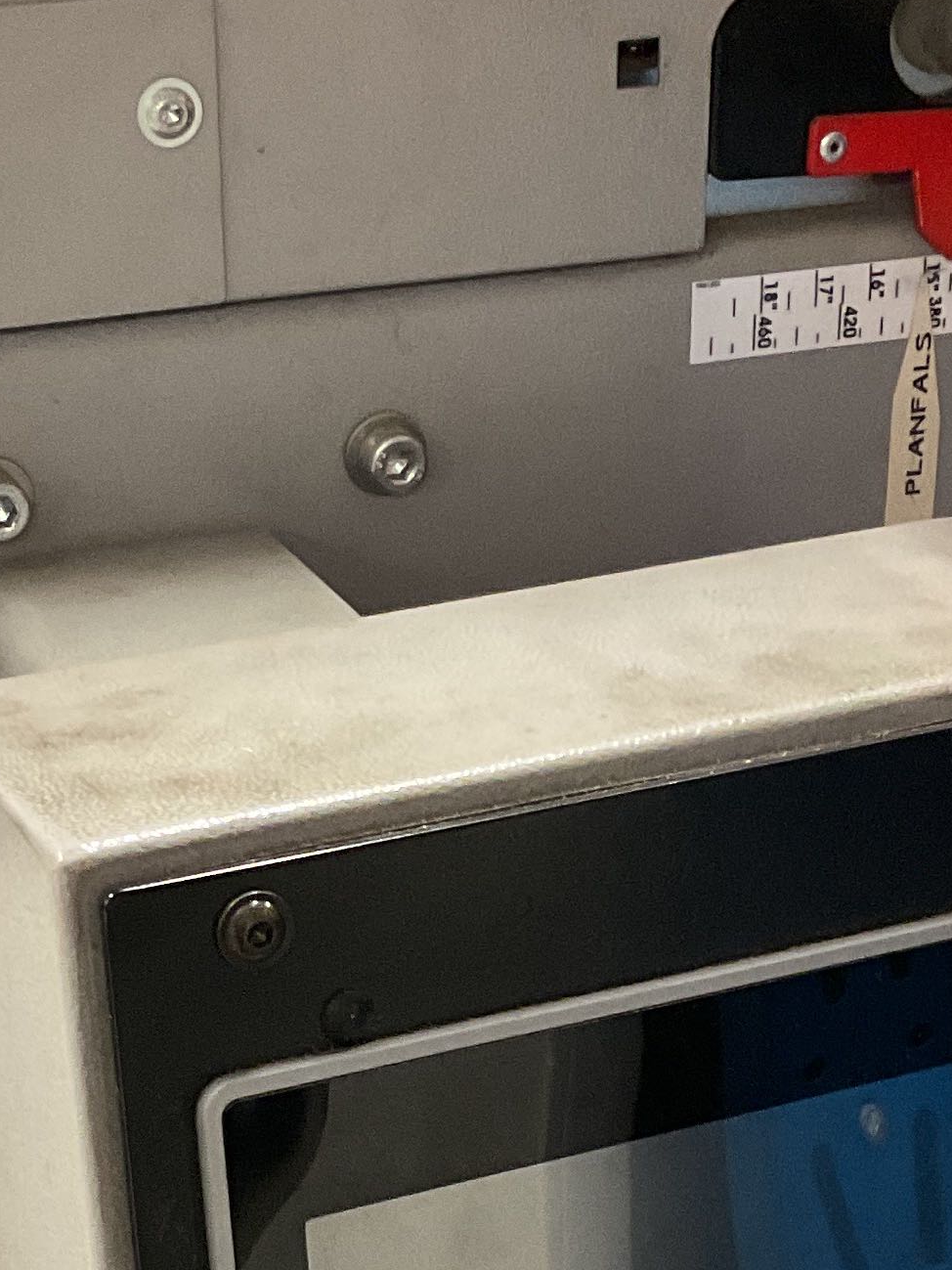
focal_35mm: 90
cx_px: 327
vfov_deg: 21.6
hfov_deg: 16.4
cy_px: 972
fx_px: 3301
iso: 200
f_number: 1.8
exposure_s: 1/50
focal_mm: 3
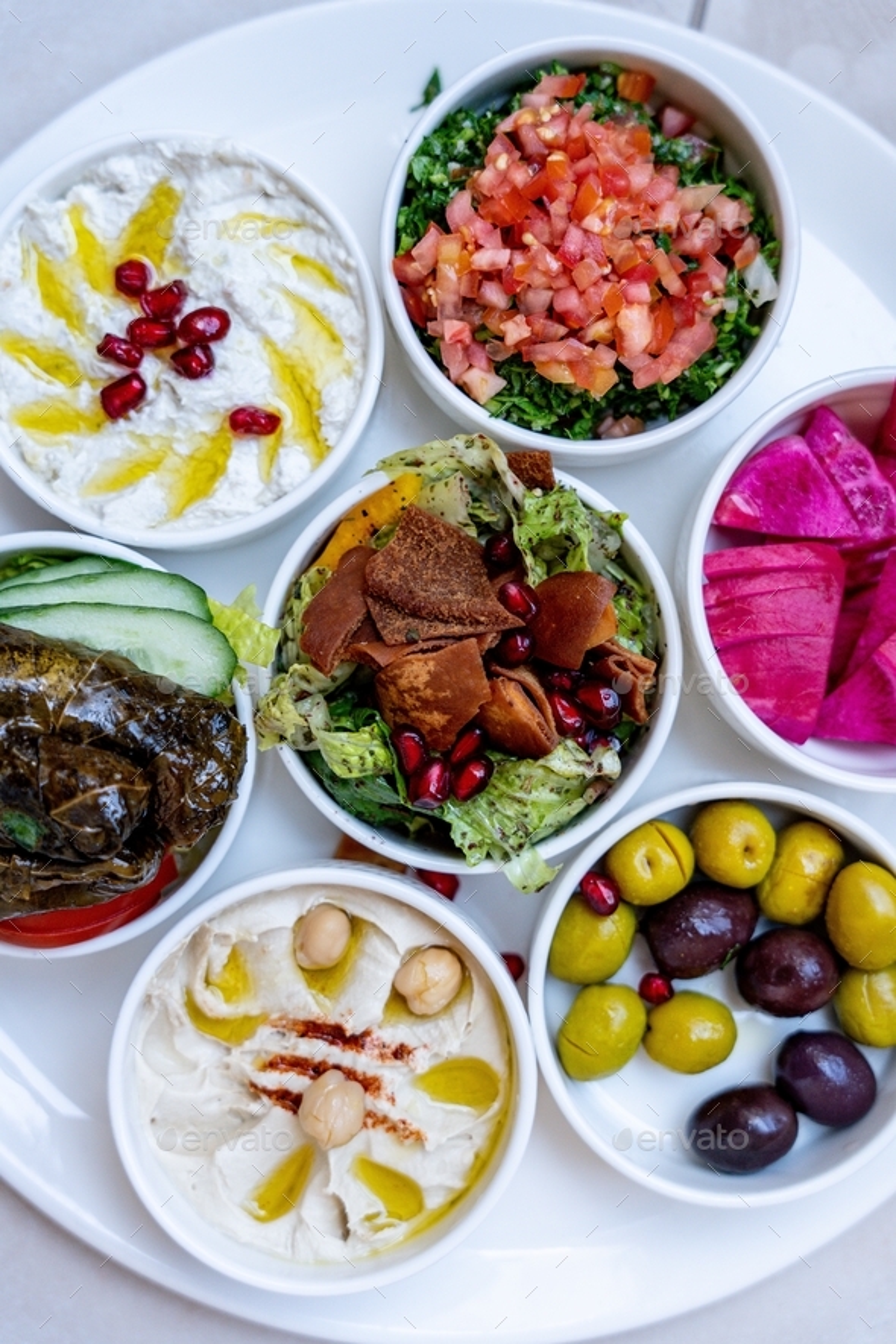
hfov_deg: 26.5
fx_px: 1900
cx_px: 448
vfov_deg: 39.0
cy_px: 672
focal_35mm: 51
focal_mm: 50.9
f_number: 4
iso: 800
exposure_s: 1/250
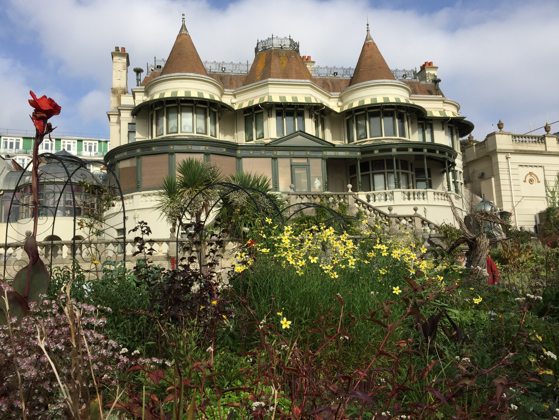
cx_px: 280
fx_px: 468
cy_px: 210
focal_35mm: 29
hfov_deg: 61.7
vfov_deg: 48.2
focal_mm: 4.15
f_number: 2.2
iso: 32
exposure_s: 1/1883
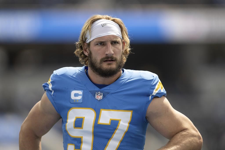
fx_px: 2500
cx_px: 112
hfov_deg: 5.2
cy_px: 75
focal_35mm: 400
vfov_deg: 3.4
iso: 1000
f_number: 2.8
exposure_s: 1/2500
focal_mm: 400
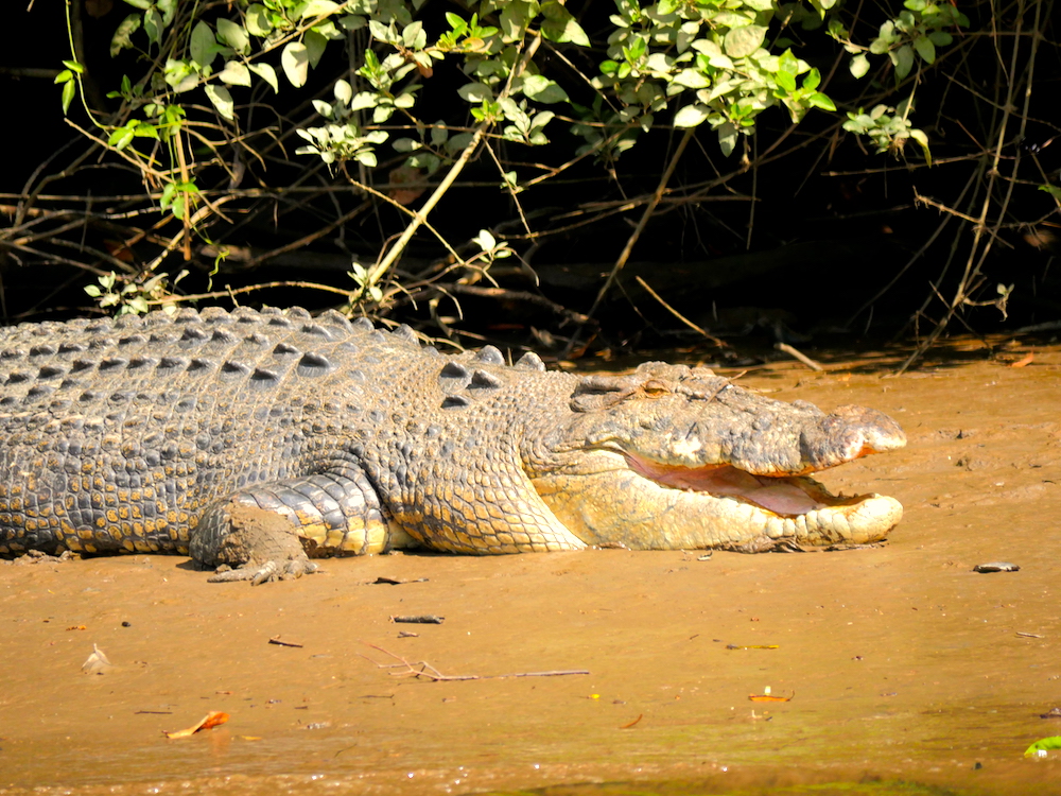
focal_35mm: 600
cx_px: 530
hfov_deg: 3.3
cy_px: 398
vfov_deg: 2.5
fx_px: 18390
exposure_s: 1/1600
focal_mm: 300
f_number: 5.6
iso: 800
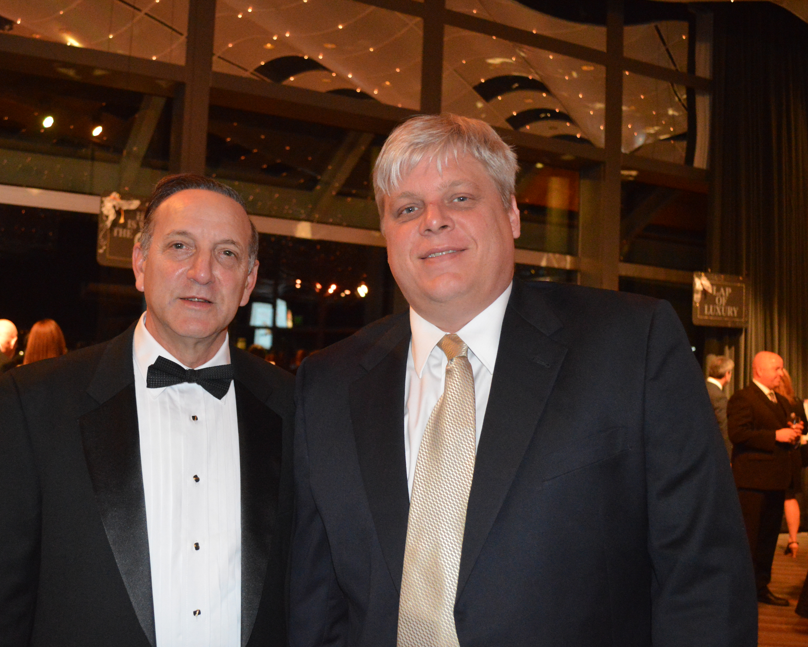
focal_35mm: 38
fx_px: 909
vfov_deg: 39.2
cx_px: 313
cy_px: 318
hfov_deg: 47.6
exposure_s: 1/60
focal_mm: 22
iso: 3200
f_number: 3.8
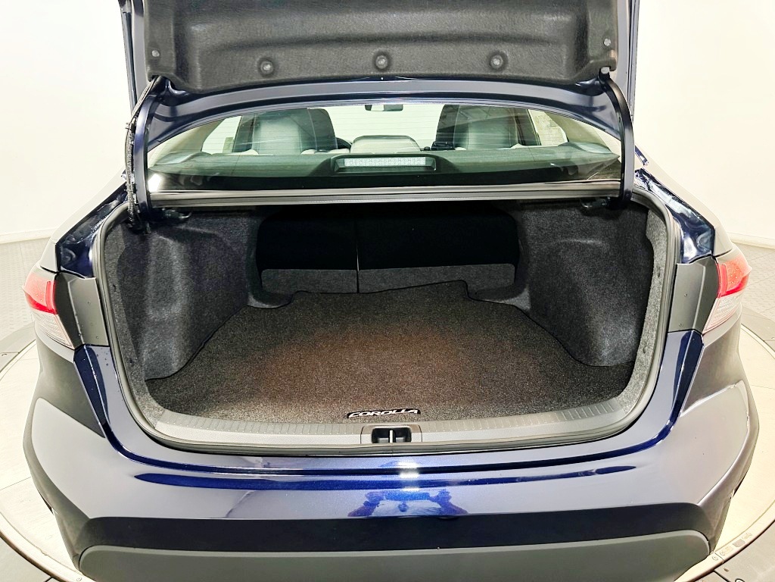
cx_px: 388
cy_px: 291
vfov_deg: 56.8
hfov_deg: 71.6
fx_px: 537
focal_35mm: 24
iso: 1000
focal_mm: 6.86
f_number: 1.78
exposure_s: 1/30
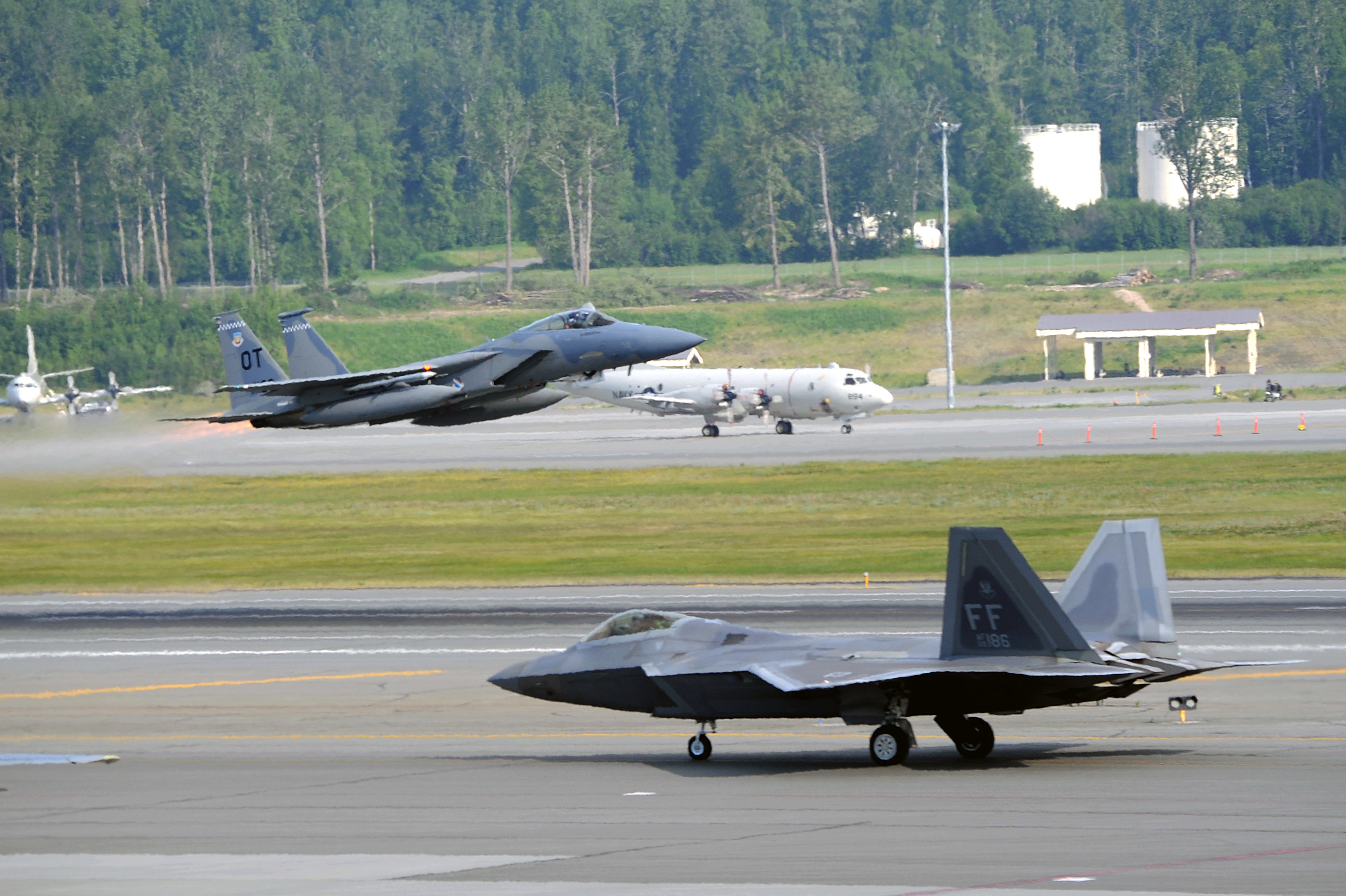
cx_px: 673
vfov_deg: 8.1
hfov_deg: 12.1
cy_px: 448
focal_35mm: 170
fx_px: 6352
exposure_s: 1/640
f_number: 7.1
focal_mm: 170
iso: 200
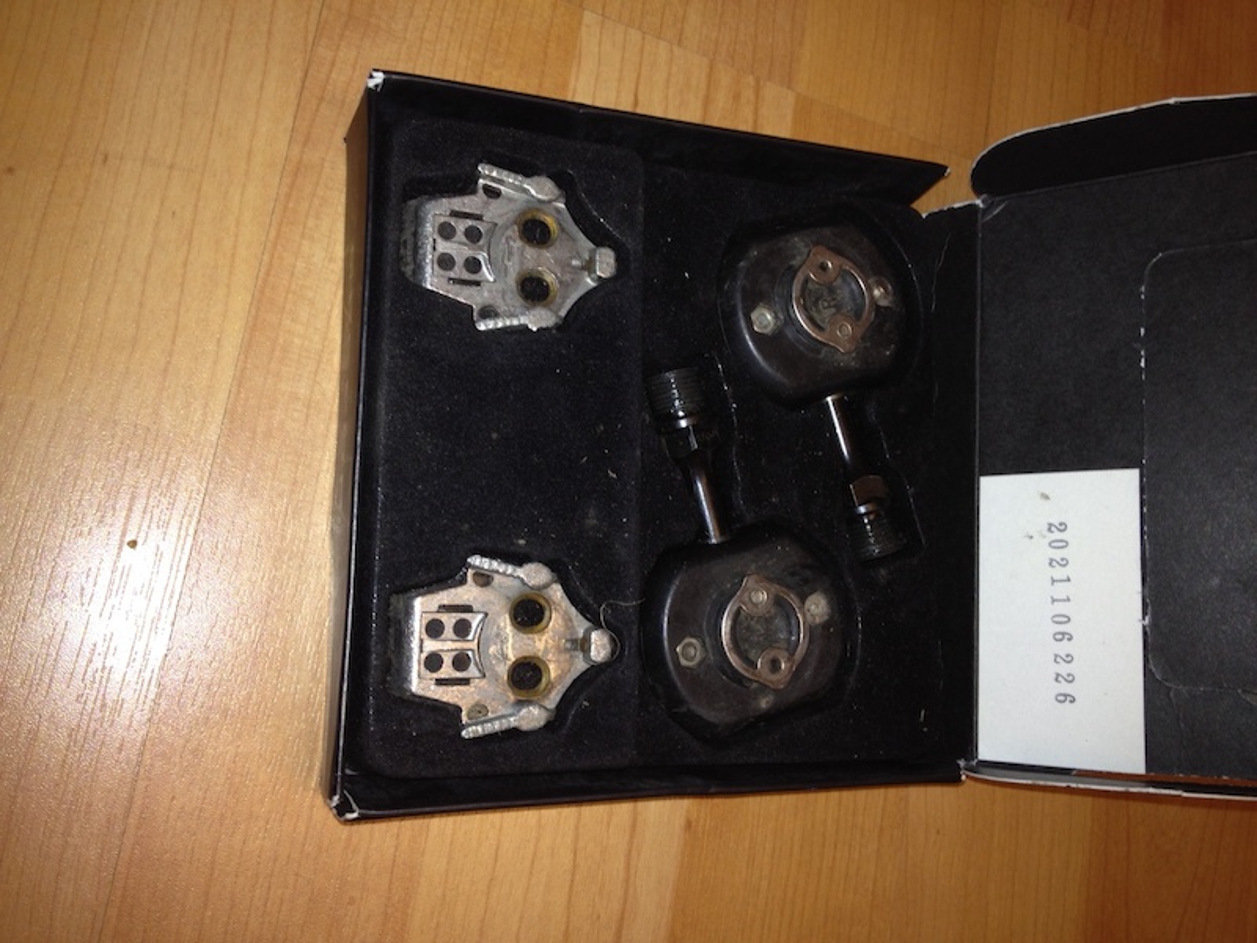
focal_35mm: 35
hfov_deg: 52.6
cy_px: 472
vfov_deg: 40.7
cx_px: 628
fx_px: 1271
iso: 64
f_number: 2.4
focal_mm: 4.28
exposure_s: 1/24
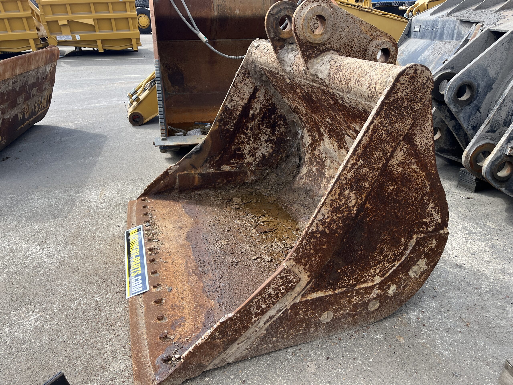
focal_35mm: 26
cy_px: 192
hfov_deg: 67.3
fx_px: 385
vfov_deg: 53.1
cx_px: 256
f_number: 1.6
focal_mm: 5.1
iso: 50
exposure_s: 1/1279
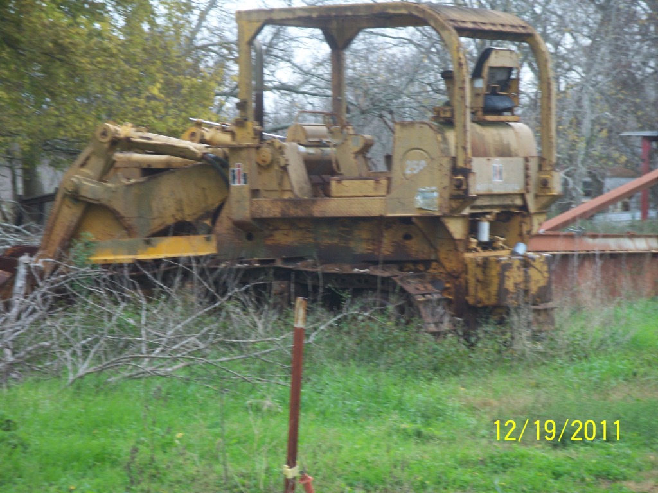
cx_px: 329
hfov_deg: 12.7
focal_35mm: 156
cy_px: 246
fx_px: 2965
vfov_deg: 9.5
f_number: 4
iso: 125
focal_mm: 32.9
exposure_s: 1/200
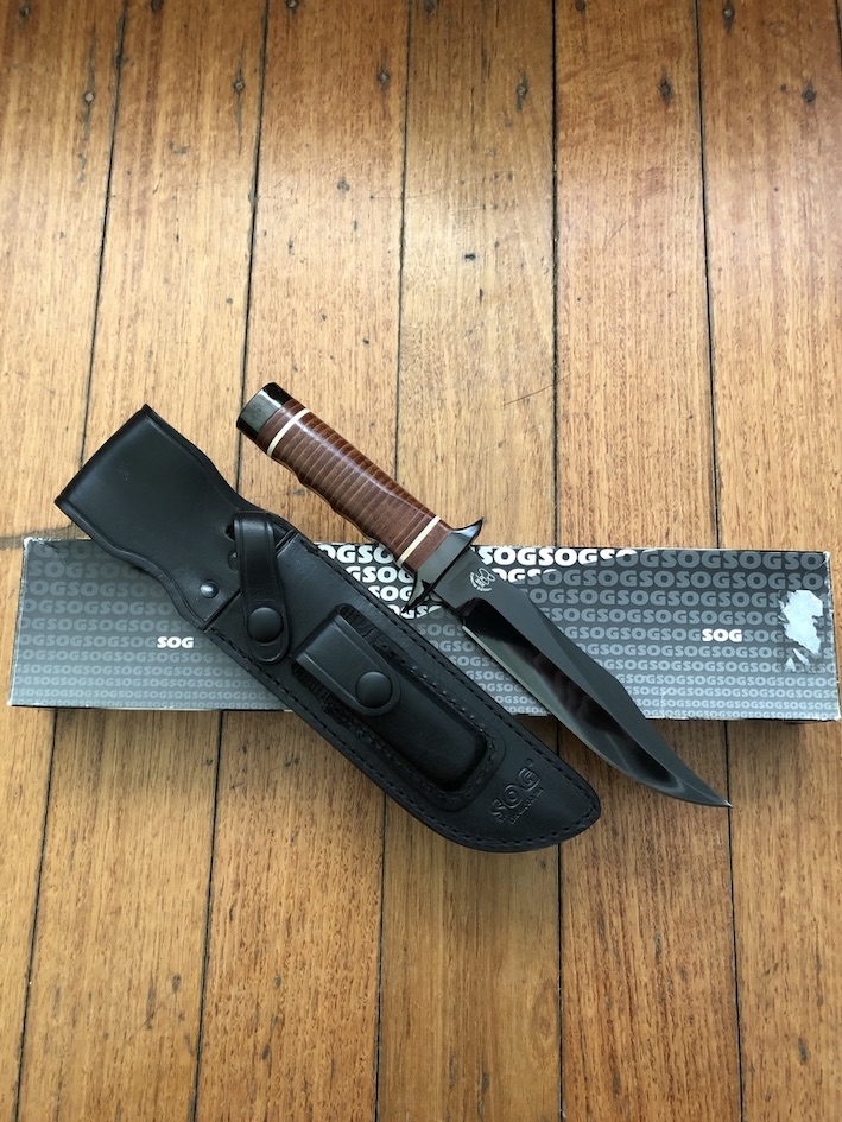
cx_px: 421
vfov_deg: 63.4
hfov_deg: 49.8
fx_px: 908
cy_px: 561
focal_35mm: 28
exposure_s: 1/15
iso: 64
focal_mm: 3.99
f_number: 1.8
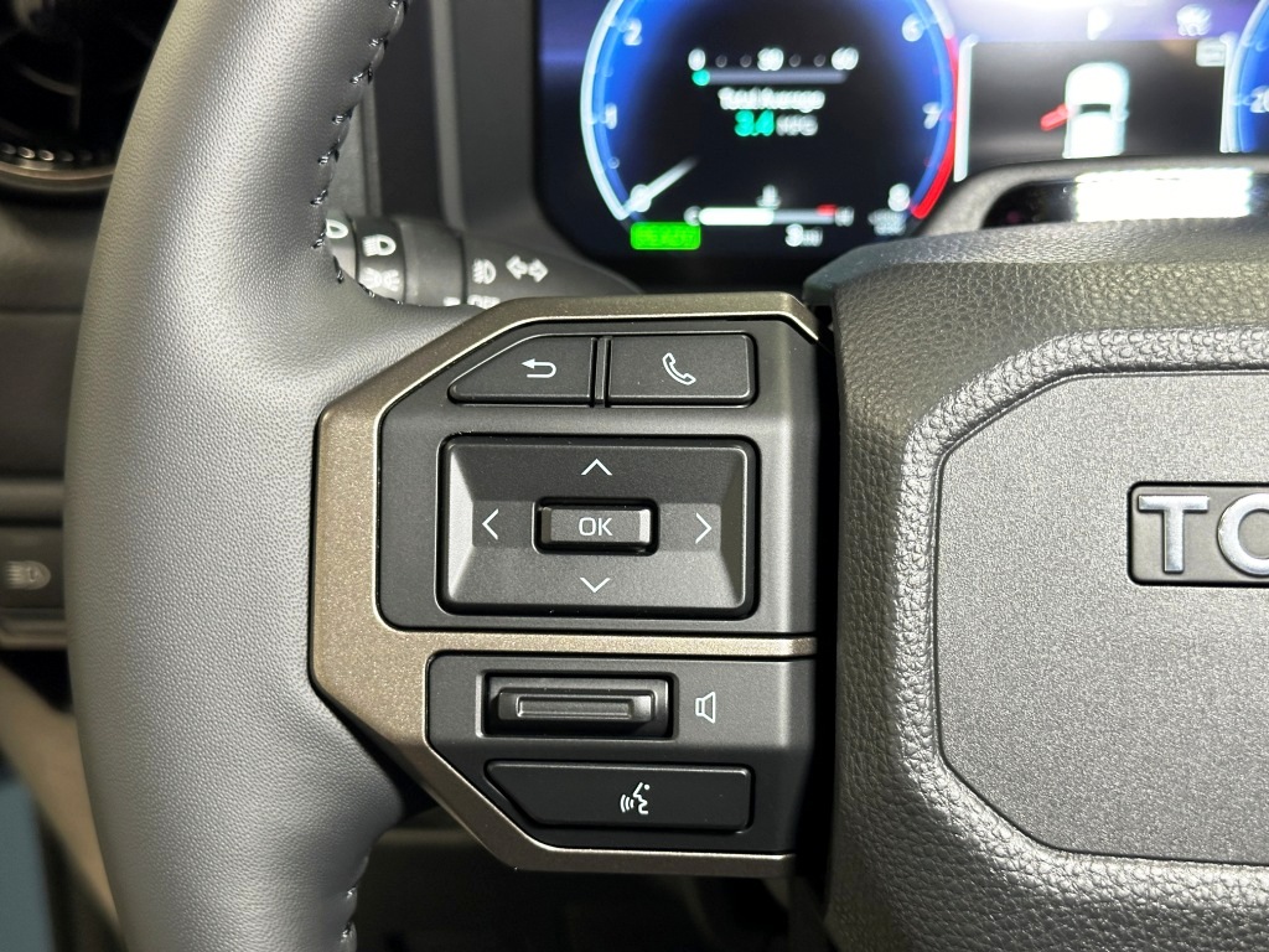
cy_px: 476
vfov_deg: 30.3
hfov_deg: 39.7
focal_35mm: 48
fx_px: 1760
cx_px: 634
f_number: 1.78
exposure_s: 1/40
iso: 500
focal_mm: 6.86
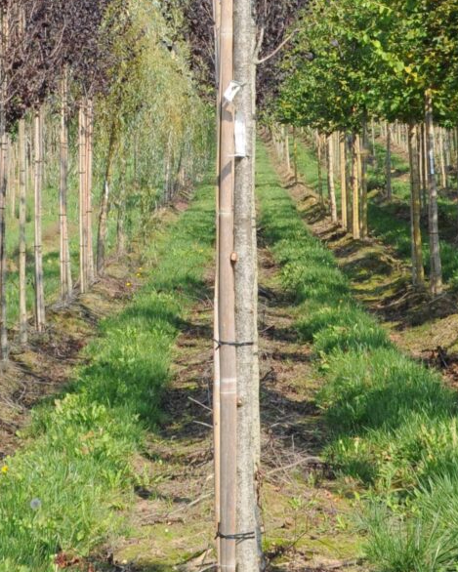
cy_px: -92
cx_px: 258
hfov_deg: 13.1
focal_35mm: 118
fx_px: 1999
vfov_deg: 15.7
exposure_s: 1/500
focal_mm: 24
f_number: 11
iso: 640
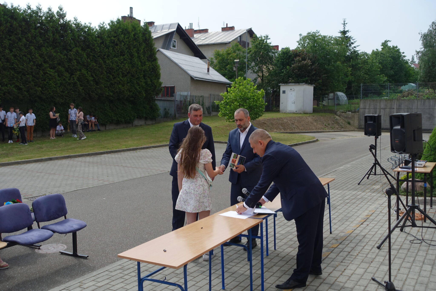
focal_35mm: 38
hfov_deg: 50.7
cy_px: 146
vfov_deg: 35.0
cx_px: 218
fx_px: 460
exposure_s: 1/250
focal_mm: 14.1
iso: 250
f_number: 4
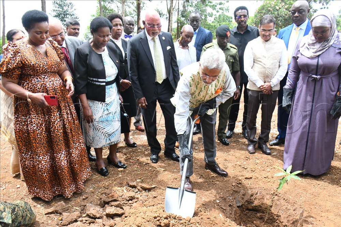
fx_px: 256
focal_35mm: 27
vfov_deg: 47.9
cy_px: 114
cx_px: 170
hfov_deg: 67.4
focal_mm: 18
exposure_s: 1/200
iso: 1600
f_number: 11
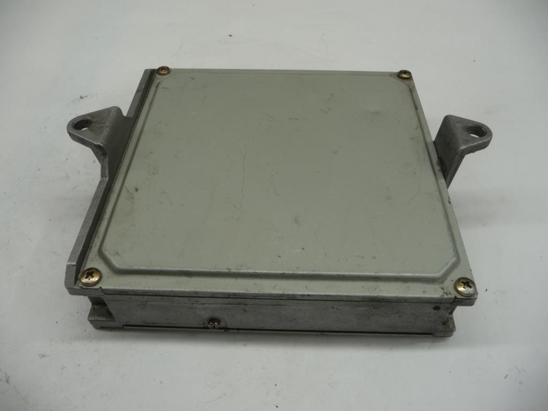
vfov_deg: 49.7
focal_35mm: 28
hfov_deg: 63.4
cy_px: 206
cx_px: 274
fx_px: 443
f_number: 3.3
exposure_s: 1/30
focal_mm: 4.7
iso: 125
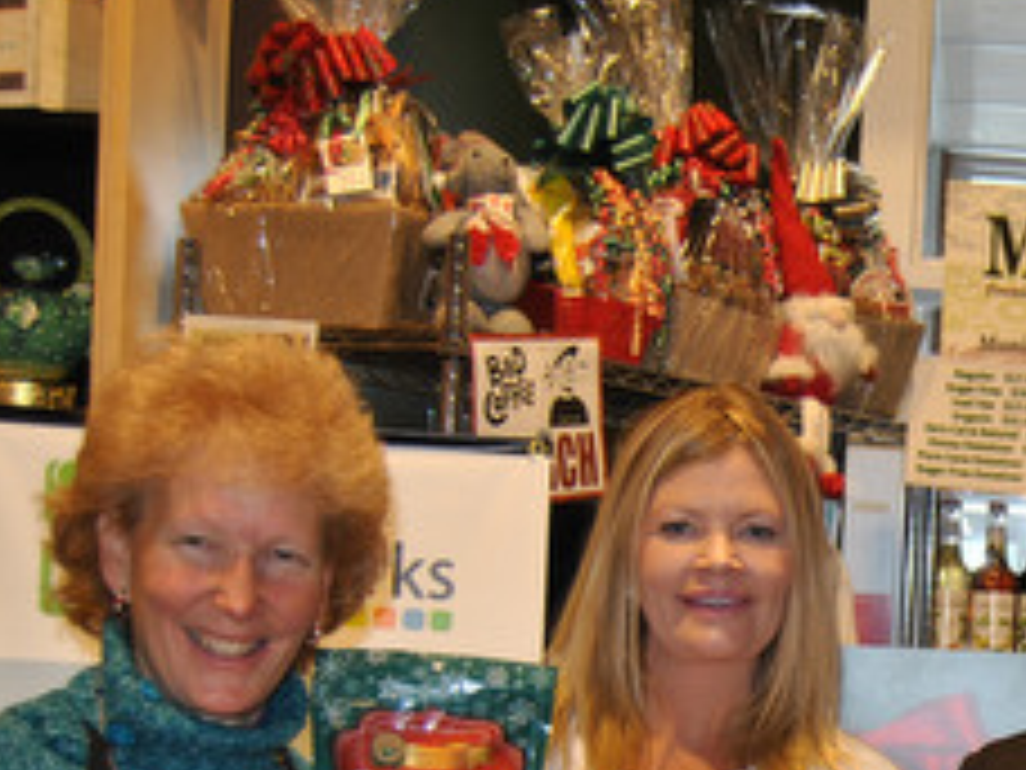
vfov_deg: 19.4
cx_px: 1143
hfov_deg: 24.8
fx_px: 2164
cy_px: 829
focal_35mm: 73
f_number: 3.5
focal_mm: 18
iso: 200
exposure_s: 1/60
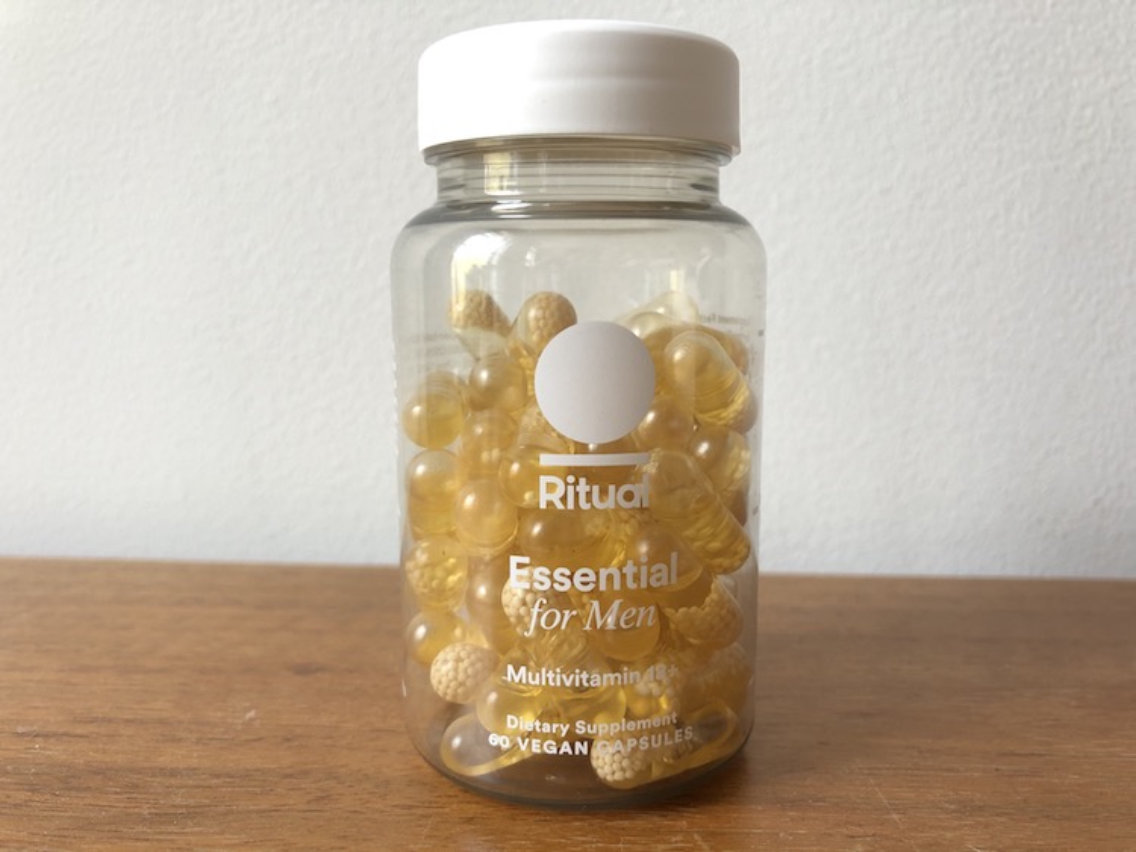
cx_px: 568
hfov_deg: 63.4
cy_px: 426
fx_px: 919
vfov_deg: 49.8
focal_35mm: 28
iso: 40
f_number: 1.8
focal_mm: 4
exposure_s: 1/24
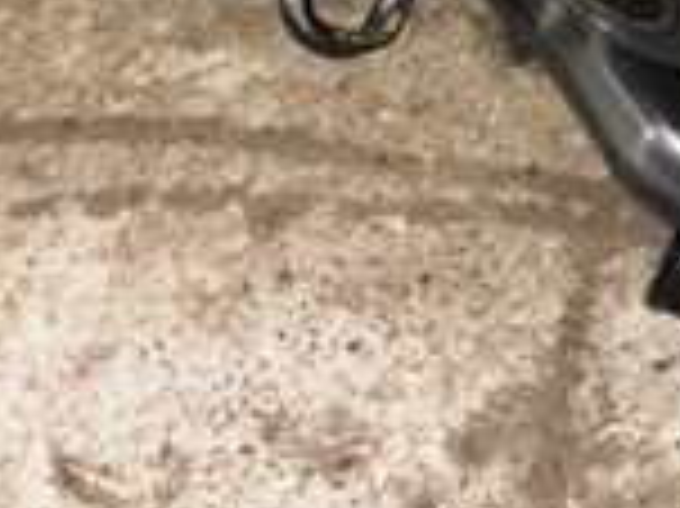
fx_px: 2414
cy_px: -544
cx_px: 964
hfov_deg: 15.1
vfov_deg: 10.9
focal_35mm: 123
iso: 64
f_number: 2.2
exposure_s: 1/4
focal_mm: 4.15
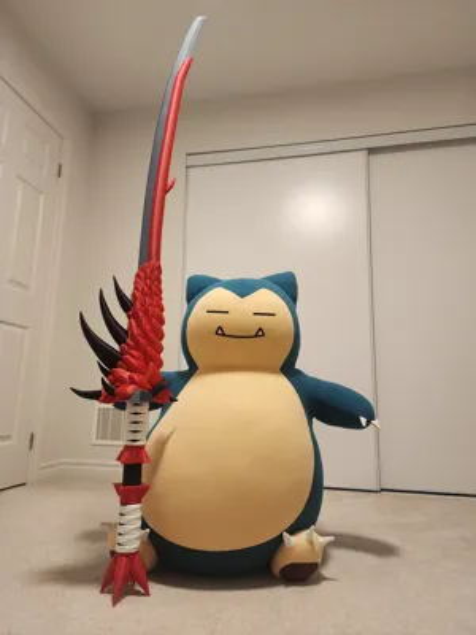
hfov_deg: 58.9
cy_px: 318
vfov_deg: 73.9
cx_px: 238
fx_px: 422
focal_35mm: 23
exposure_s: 1/120
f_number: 1.8
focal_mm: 6.4
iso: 400
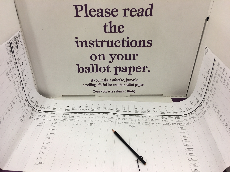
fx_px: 193
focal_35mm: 29
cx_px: 115
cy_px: 86
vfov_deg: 48.2
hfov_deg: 61.7
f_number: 2.2
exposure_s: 1/17
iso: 32
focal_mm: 4.15
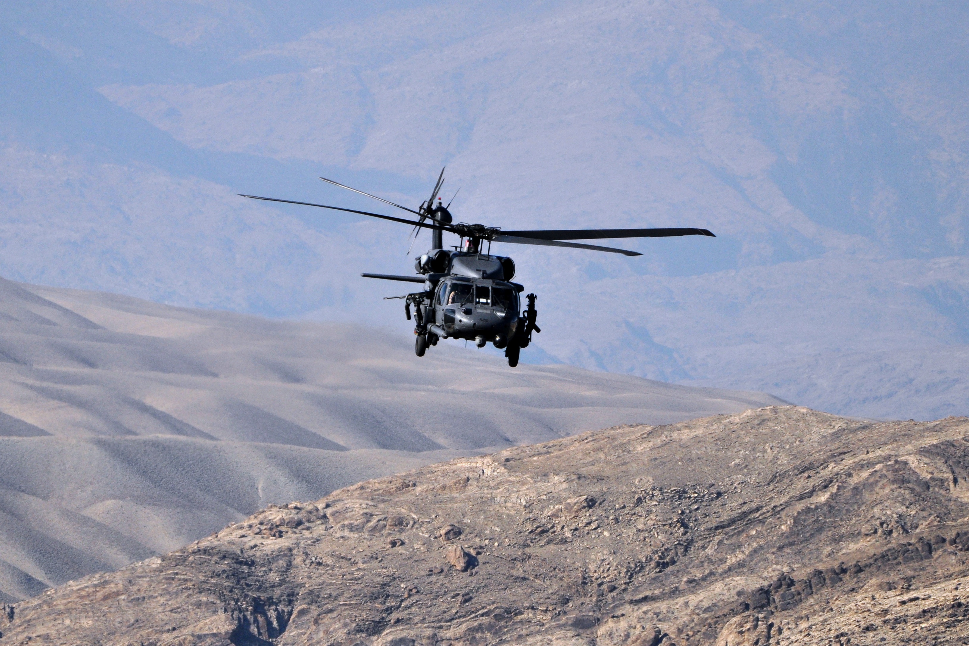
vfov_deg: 3.5
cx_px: 484
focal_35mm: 390
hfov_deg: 5.3
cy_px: 323
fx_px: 10497
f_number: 5.6
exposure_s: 1/4000
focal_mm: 260
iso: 400
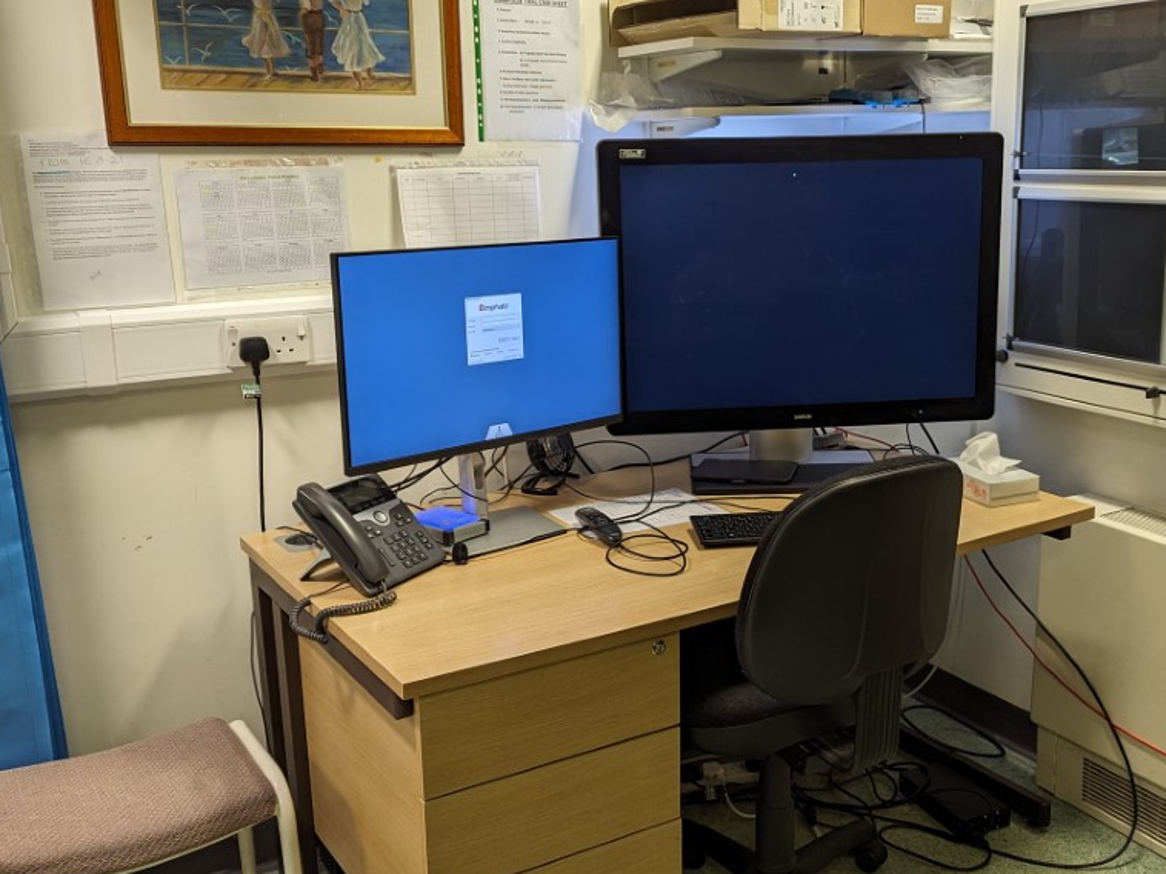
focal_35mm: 38
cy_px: 449
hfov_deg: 48.8
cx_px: 685
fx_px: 1280
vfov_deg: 37.7
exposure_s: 1/100
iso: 189
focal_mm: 6.81
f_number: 1.85
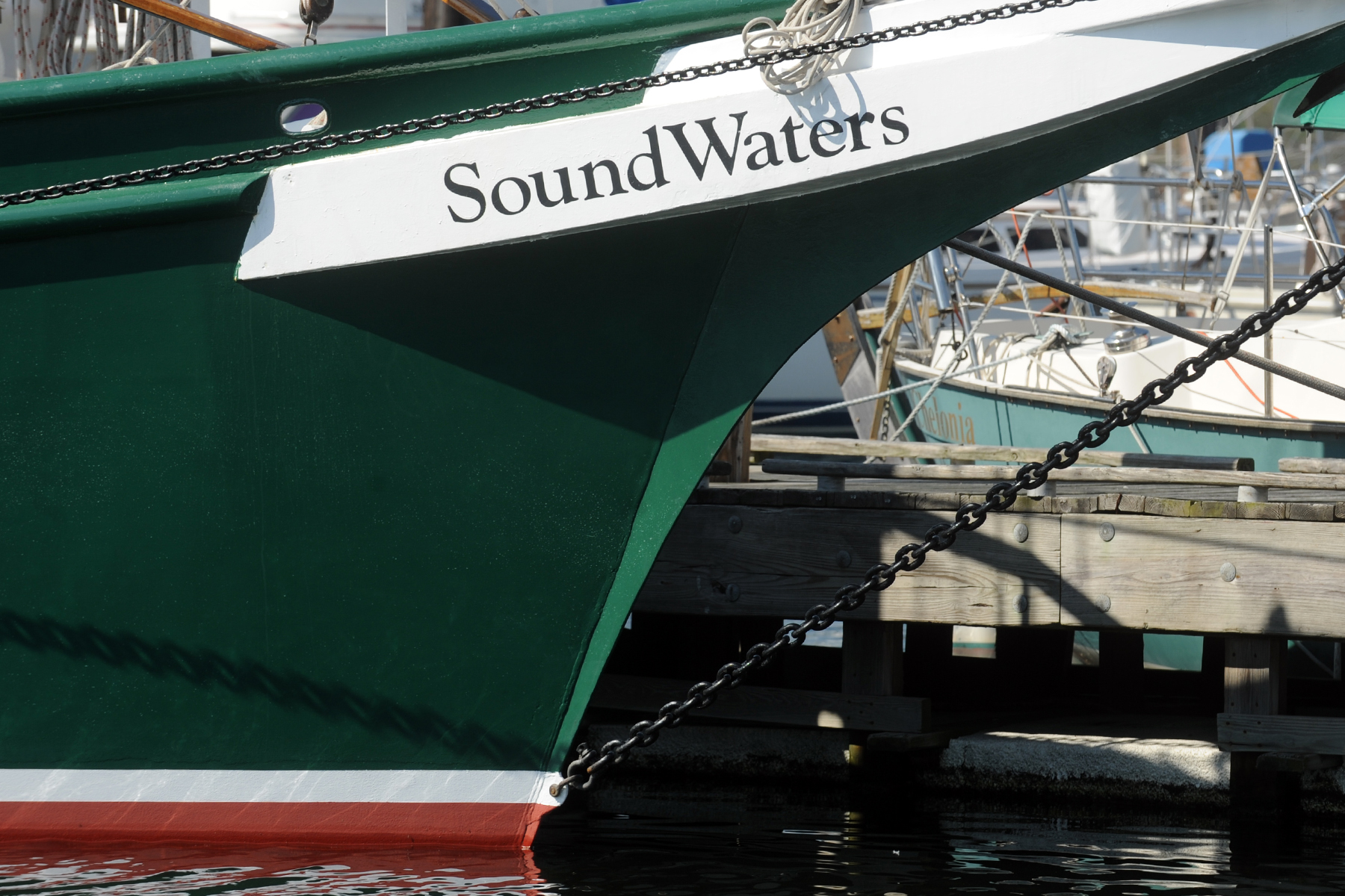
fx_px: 5230
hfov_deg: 14.7
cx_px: 672
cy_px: 448
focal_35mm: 140
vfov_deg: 9.8
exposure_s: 1/500
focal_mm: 140
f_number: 11
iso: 200
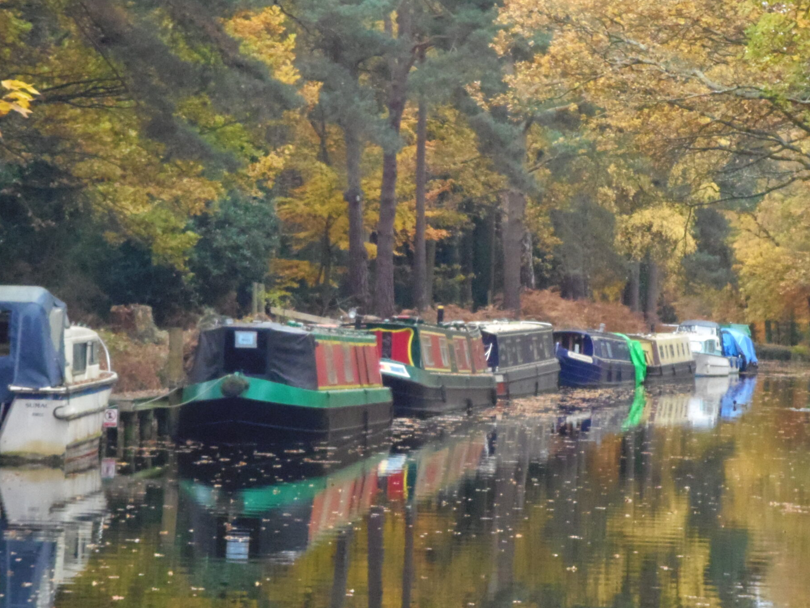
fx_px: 3720
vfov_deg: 9.3
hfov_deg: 12.4
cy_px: 295
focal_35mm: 159
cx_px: 436
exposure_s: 1/100
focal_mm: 25
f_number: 5.7
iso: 800
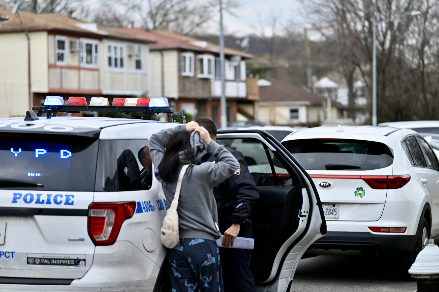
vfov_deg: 11.4
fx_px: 1463
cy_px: 146
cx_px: 220
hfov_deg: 17.1
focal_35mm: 120
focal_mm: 120
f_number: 2.8
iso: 80
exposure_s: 1/250
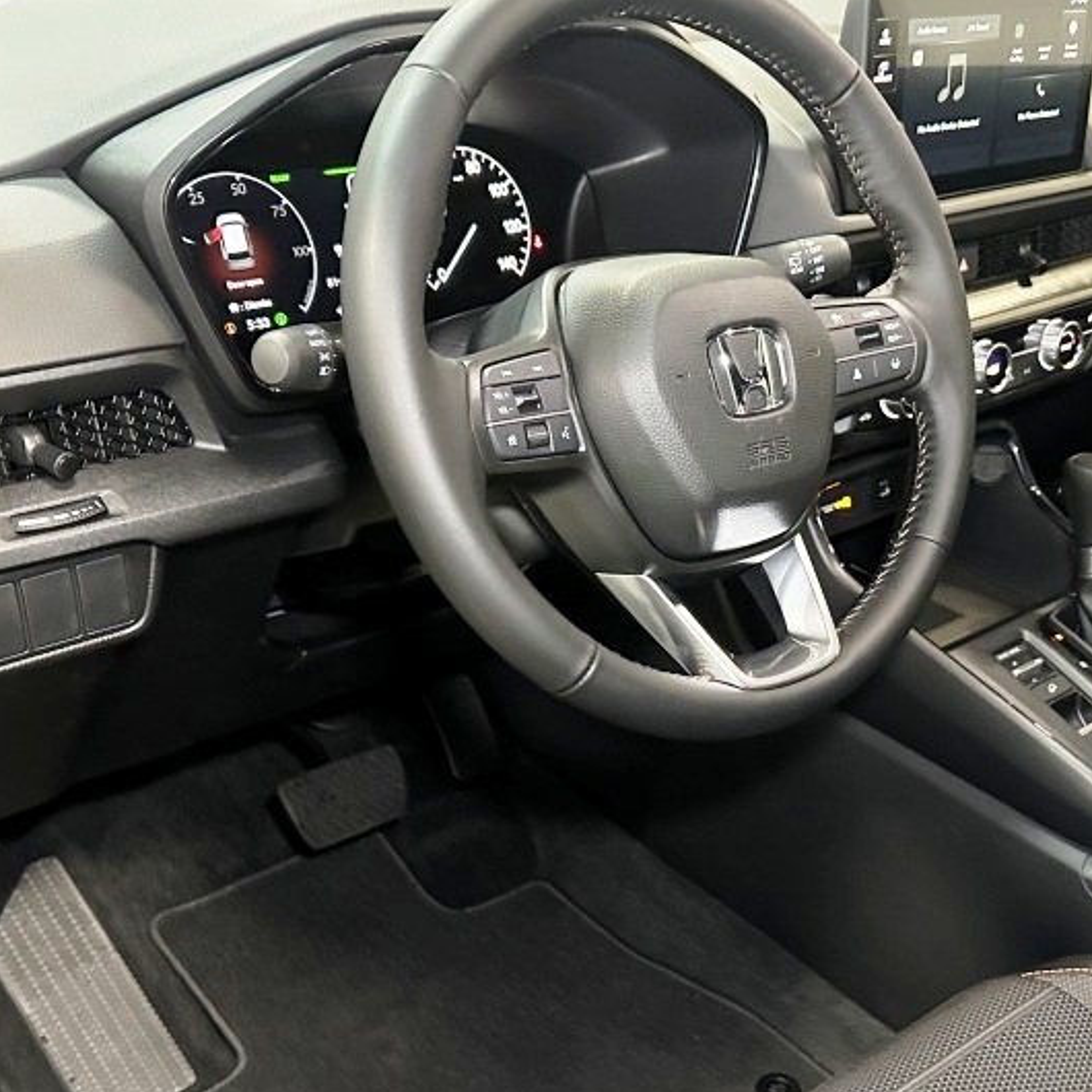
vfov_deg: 40.5
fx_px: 1463
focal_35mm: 41
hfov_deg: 40.3
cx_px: 752
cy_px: 707
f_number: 1.78
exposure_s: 1/30
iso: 1000
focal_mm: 6.86
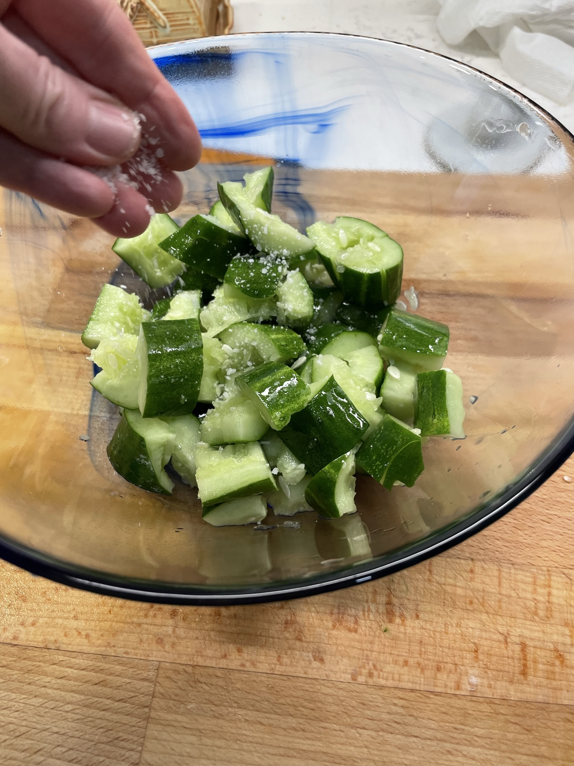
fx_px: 575
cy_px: 383
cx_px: 287
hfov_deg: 53.1
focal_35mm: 26
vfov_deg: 67.3
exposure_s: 1/120
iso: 64
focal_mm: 4.2
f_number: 1.6
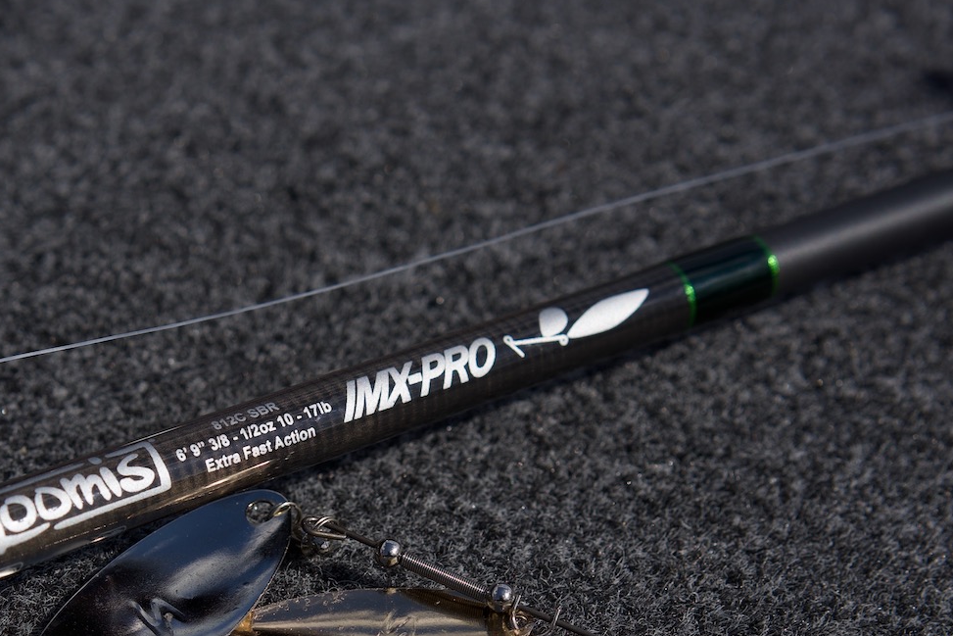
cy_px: 563
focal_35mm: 113
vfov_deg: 12.0
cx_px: 262
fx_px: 2992
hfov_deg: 18.0
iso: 50
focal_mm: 55
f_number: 5.6
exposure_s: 1/640
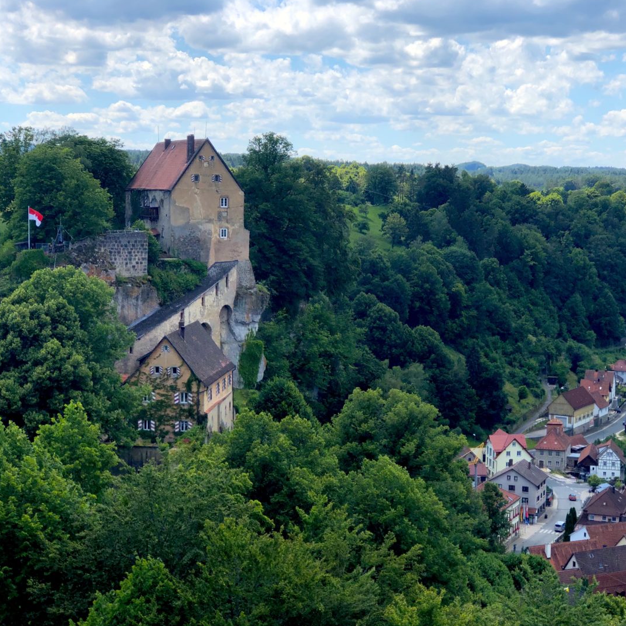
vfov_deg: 25.4
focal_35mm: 68
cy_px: 312
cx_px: 384
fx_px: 1391
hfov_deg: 25.3
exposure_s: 1/923
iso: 20
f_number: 2.8
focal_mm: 6.6
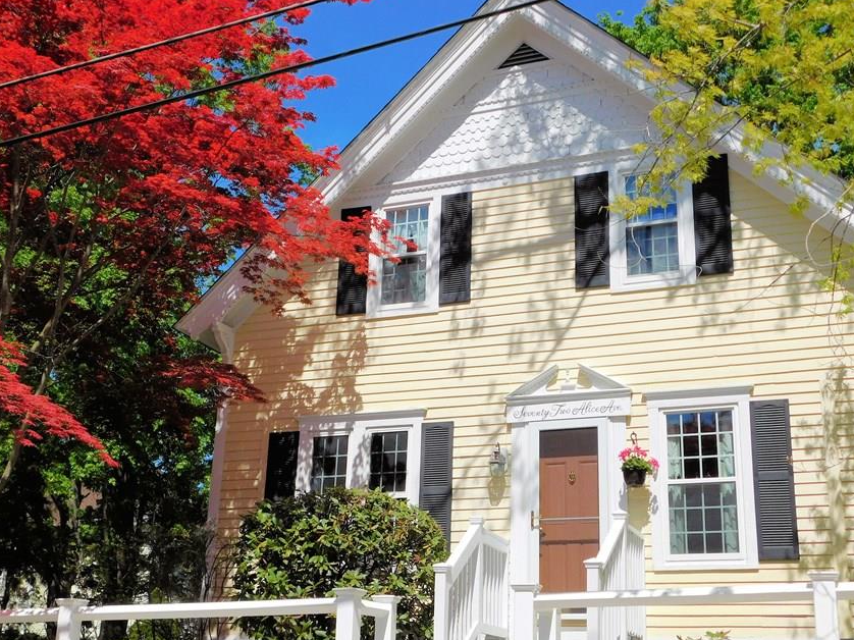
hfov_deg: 42.9
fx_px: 1085
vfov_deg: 32.8
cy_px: 350
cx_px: 450
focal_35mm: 44
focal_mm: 6.3
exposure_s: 1/500
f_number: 7
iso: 125
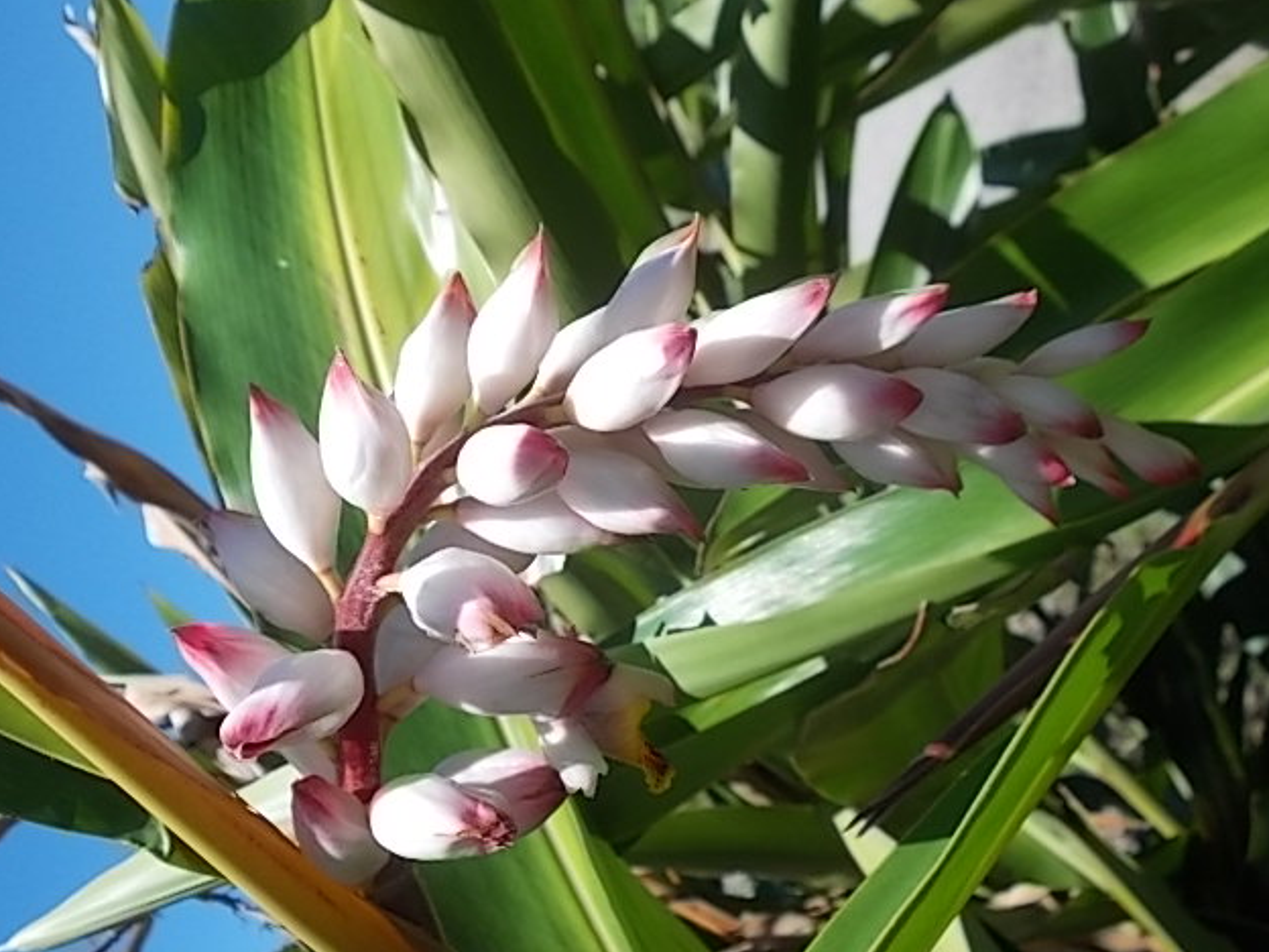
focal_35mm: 39
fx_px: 1430
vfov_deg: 36.8
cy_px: 480
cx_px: 641
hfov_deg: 47.9
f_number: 6.2
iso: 80
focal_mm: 5.3
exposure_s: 1/200
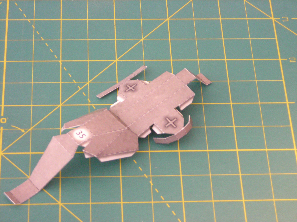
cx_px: 148
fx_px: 995
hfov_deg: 17.0
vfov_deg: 12.8
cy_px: 111
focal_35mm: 116
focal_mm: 19.2
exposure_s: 1/3.8
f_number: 5.3
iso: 200
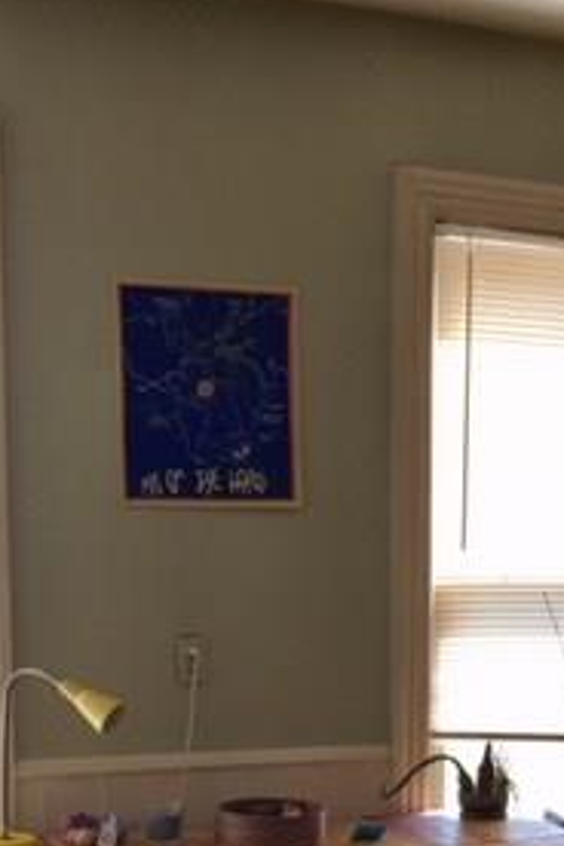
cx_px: 386
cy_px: 763
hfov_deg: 19.4
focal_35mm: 70
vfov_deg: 27.8
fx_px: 1645
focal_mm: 4.15
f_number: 2.2
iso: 32
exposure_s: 1/120
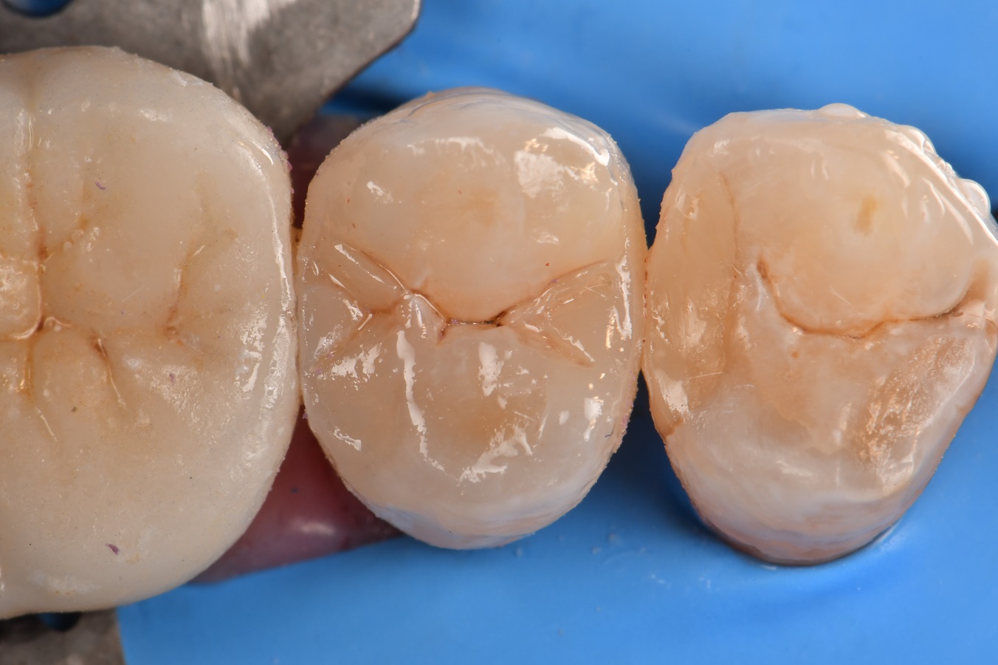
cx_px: 499
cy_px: 332
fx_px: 4350
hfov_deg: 13.1
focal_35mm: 157
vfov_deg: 8.7
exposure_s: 1/160
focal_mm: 105
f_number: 32
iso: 200
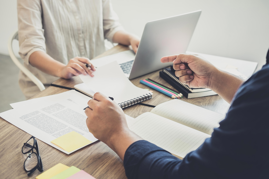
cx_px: 134
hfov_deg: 37.5
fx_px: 396
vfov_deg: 25.5
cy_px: 90
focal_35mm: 53
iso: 400
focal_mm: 35
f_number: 2.8
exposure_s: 1/100
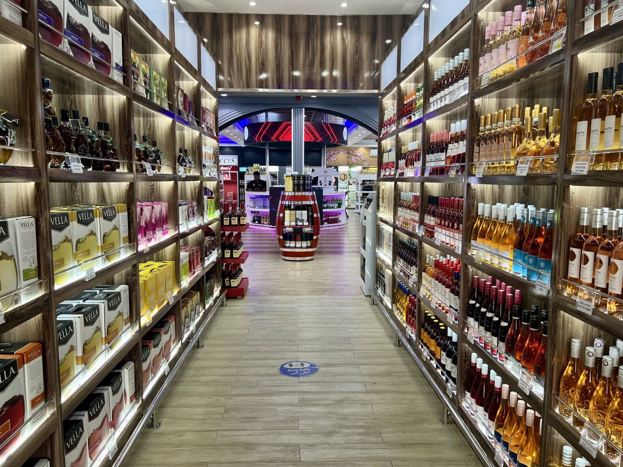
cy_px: 234
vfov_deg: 53.1
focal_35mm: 26
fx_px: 468
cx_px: 312
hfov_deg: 67.3
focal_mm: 5.7
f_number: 1.5
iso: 100
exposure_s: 1/100
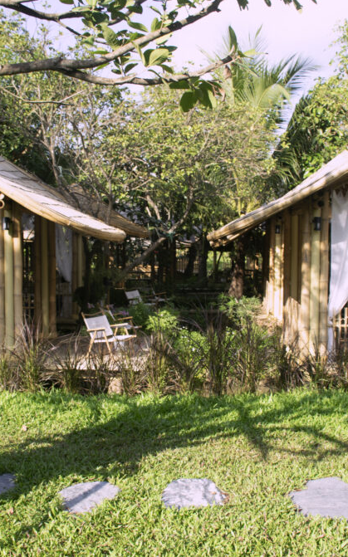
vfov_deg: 47.2
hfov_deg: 30.5
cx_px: 169
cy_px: 274
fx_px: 638
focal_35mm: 42
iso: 100
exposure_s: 1/200
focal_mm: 18
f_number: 5.6
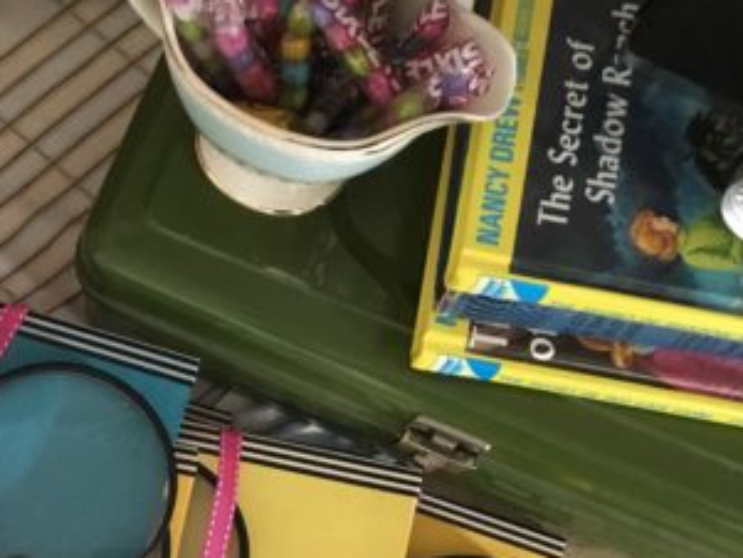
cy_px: 498
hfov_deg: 34.1
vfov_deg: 26.6
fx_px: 1138
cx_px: 69
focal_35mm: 53
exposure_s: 1/15
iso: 320
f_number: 2.2
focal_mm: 4.15
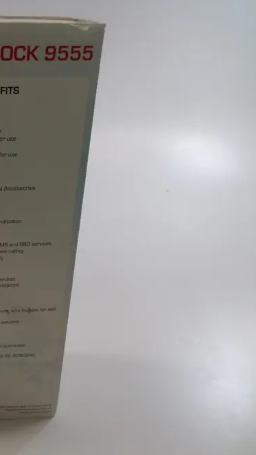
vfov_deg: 54.0
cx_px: -28
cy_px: 226
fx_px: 446
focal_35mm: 37
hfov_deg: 28.9
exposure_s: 1/90
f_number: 2.5
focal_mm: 4.5
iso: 80
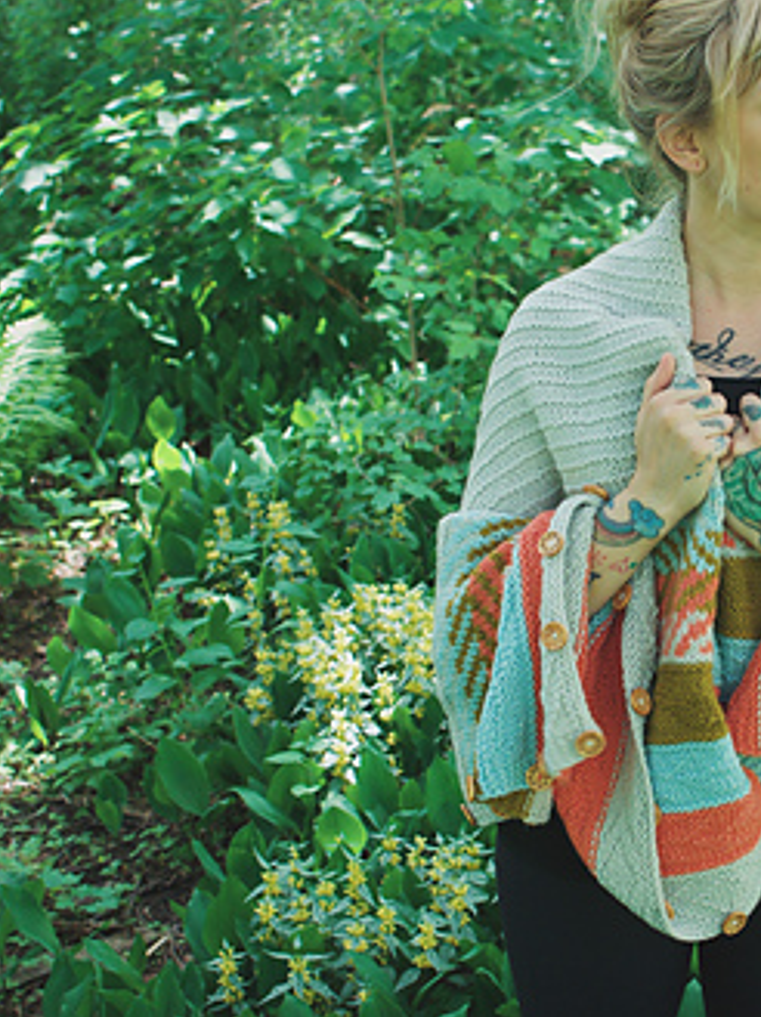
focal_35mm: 77
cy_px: 510
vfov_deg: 25.4
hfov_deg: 19.0
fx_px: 2254
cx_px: 594
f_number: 5
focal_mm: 35
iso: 400
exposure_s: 1/100
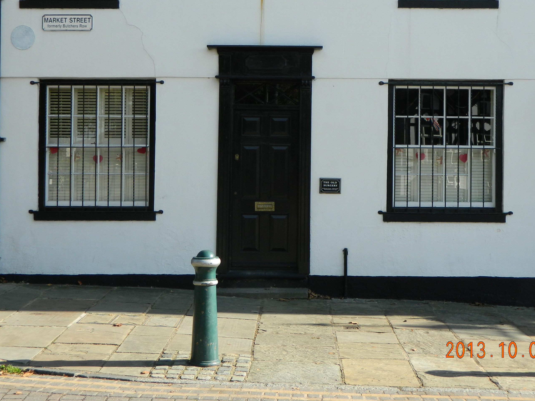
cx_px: 314
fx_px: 927
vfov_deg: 24.3
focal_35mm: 60
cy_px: 147
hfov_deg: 32.1
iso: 80
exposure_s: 1/320
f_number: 3.6
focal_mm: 8.4
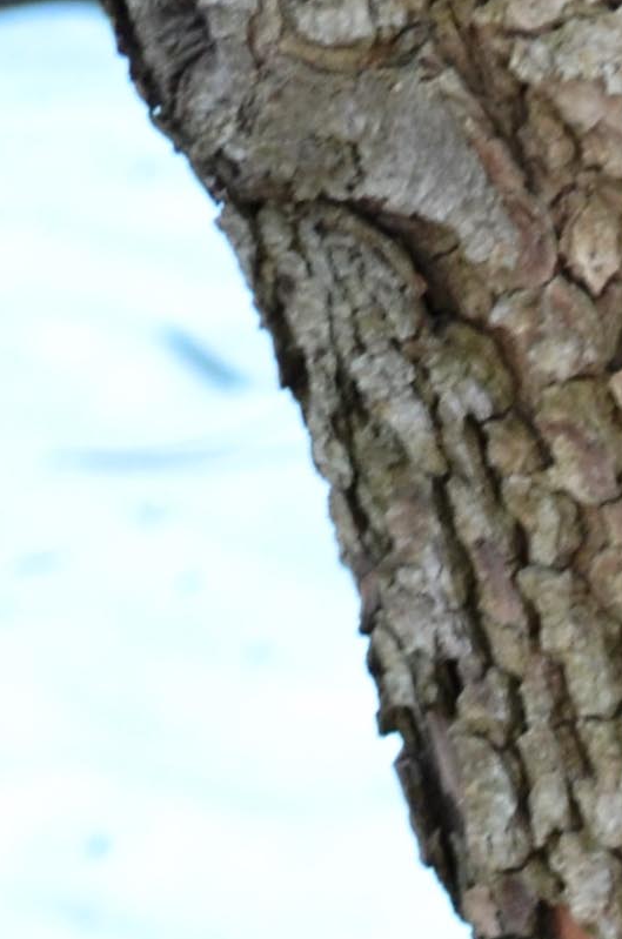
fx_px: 13256
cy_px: 1887
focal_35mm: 509
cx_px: 1162
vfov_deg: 4.0
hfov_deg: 2.7
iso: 560
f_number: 5.6
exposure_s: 1/60
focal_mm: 55
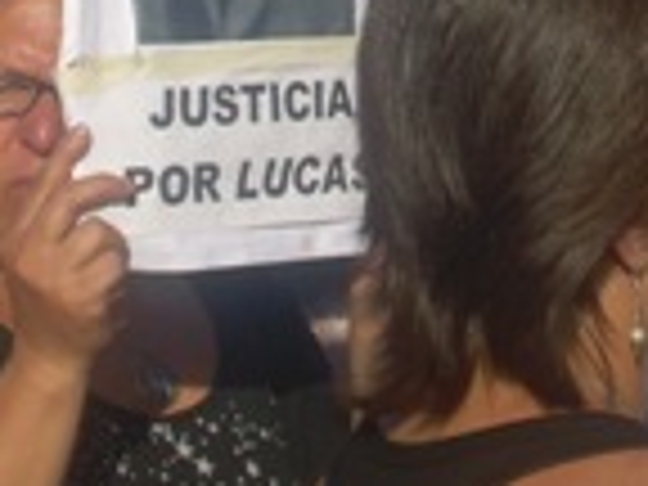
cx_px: 711
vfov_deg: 4.9
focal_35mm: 305
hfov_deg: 6.5
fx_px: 5709
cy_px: -72
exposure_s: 1/458
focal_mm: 18.9
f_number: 4.9
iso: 50
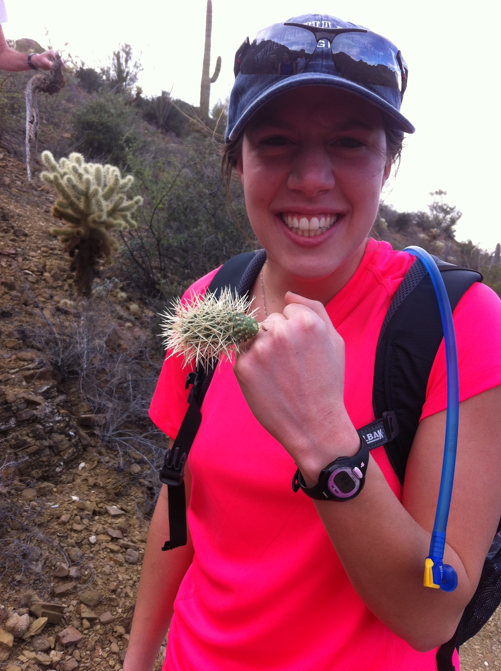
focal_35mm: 35
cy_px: 336
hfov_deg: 40.6
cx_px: 250
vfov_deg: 52.7
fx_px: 677
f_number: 2.8
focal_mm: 3.85
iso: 80
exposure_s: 1/132
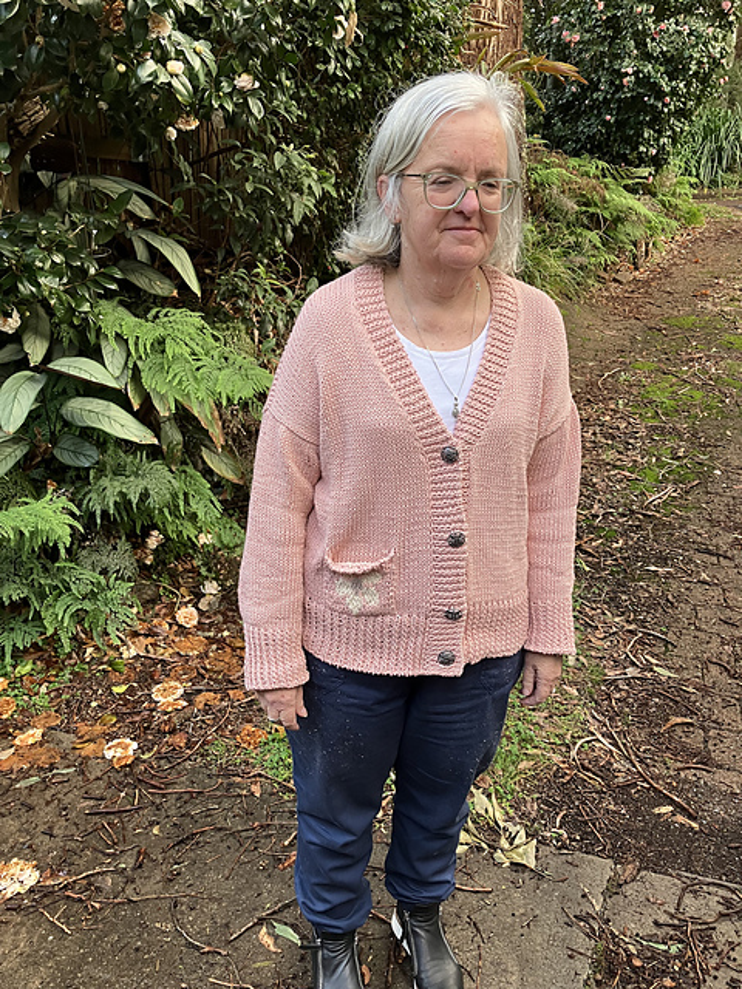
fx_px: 800
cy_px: 494
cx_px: 371
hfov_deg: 49.7
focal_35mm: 28
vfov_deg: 63.4
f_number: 1.8
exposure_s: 1/85
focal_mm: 3.99
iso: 80
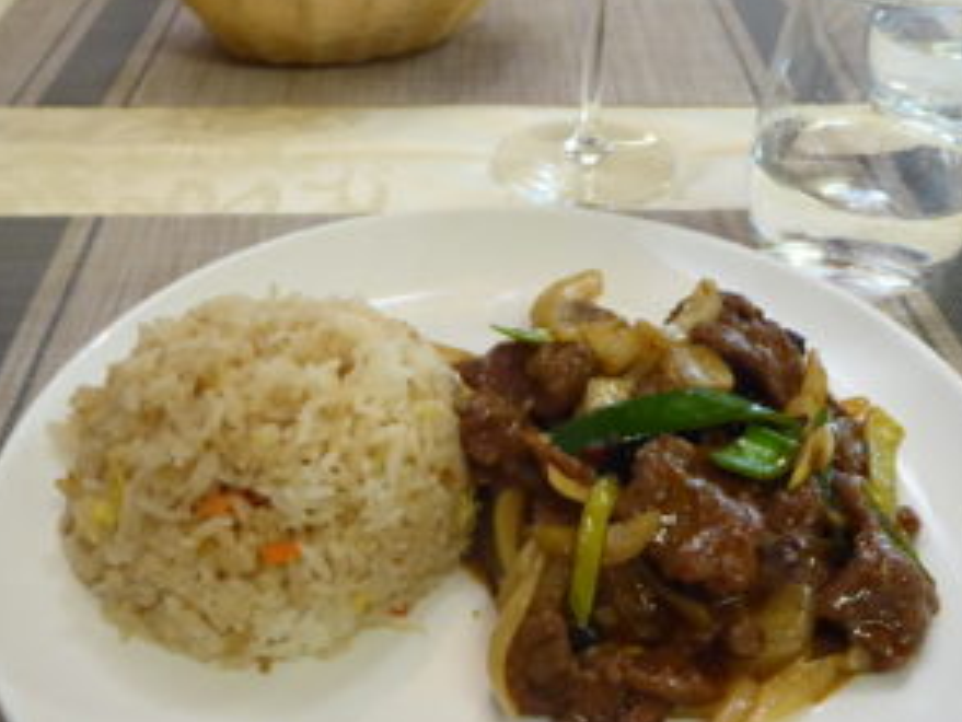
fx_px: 1140
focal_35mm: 41
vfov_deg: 35.1
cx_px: 512
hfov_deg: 45.7
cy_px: 414
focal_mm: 4.3
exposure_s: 1/10
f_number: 3.3
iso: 400
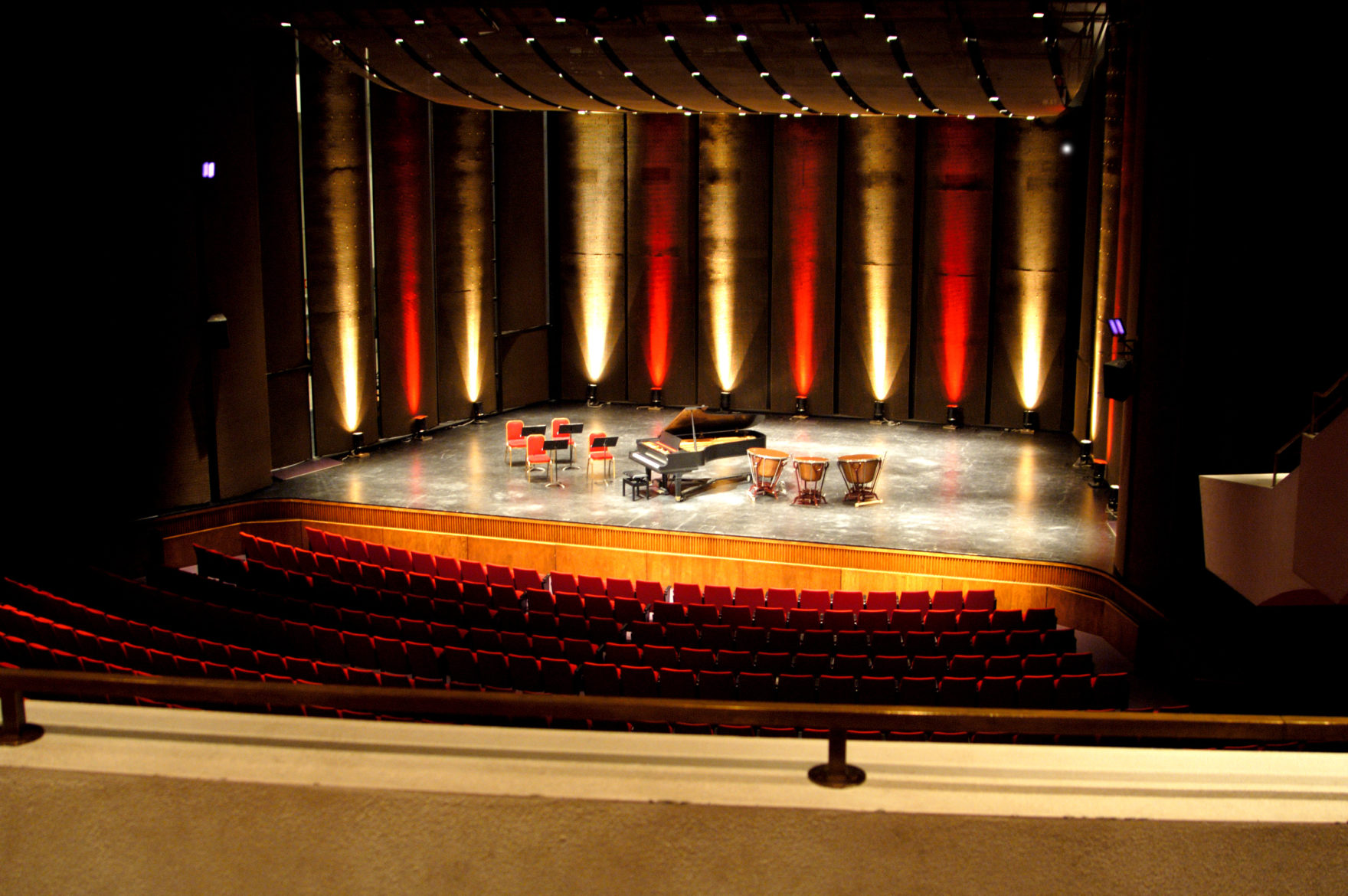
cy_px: 448
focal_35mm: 45
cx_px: 674
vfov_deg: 29.8
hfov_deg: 43.6
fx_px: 1683
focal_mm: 30
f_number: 5
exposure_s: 1/5
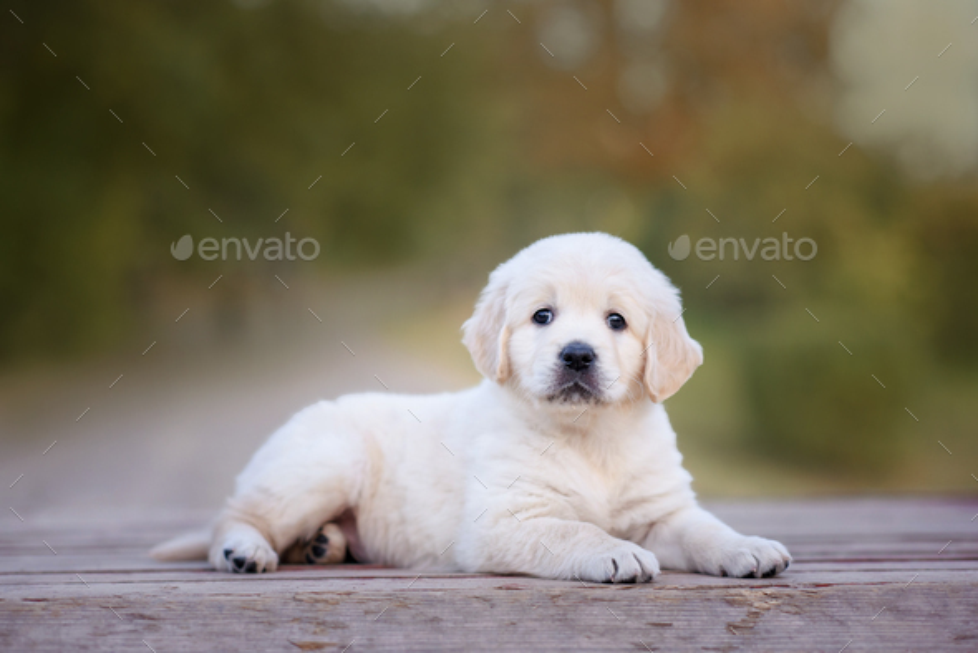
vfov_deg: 16.1
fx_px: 2310
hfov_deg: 23.9
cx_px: 489
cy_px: 326
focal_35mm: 85
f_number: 2.8
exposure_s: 1/250
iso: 280
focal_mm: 85
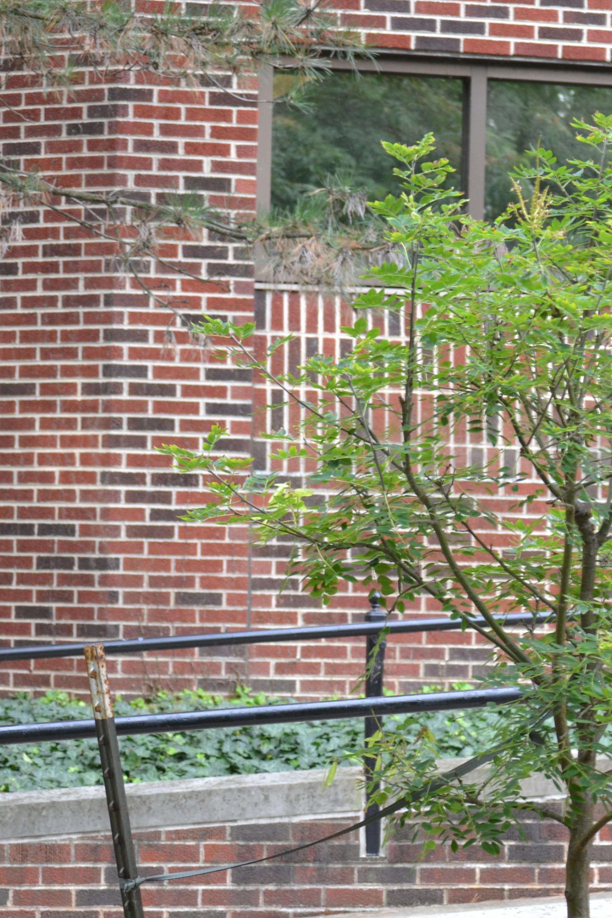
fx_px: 3514
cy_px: 739
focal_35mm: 138
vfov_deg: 14.8
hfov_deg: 9.9
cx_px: 499
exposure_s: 1/125
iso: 400
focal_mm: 55
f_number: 5.6
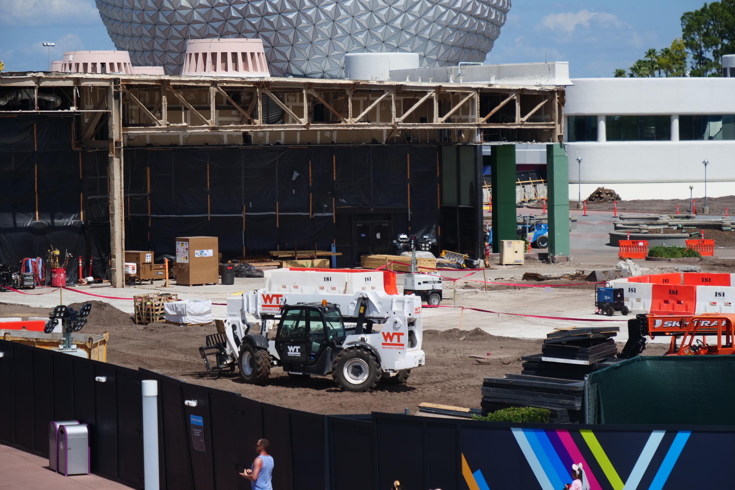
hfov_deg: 16.4
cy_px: 242
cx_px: 367
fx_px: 2552
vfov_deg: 11.0
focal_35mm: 125
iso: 200
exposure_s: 1/1300
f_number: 4
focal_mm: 60
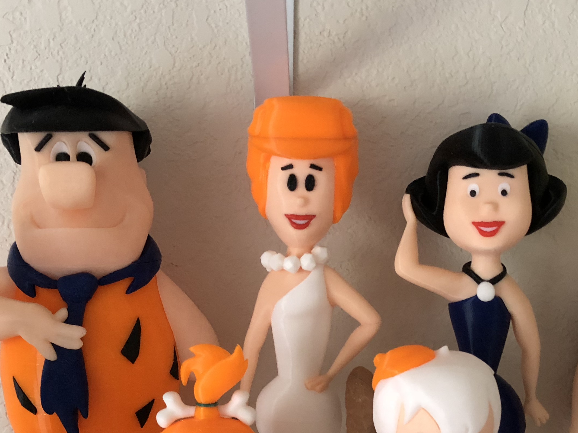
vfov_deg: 27.2
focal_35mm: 53
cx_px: 275
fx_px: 885
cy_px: 325
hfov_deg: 36.2
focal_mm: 3.99
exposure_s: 1/6
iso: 100
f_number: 1.8
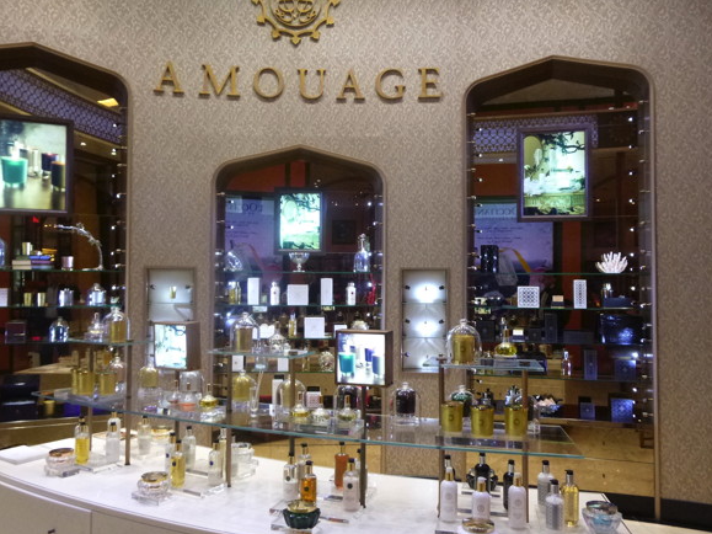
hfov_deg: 63.4
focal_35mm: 28
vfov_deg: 49.7
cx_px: 348
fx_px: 576
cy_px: 263
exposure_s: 1/40
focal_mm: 4.9
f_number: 3.3
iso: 400
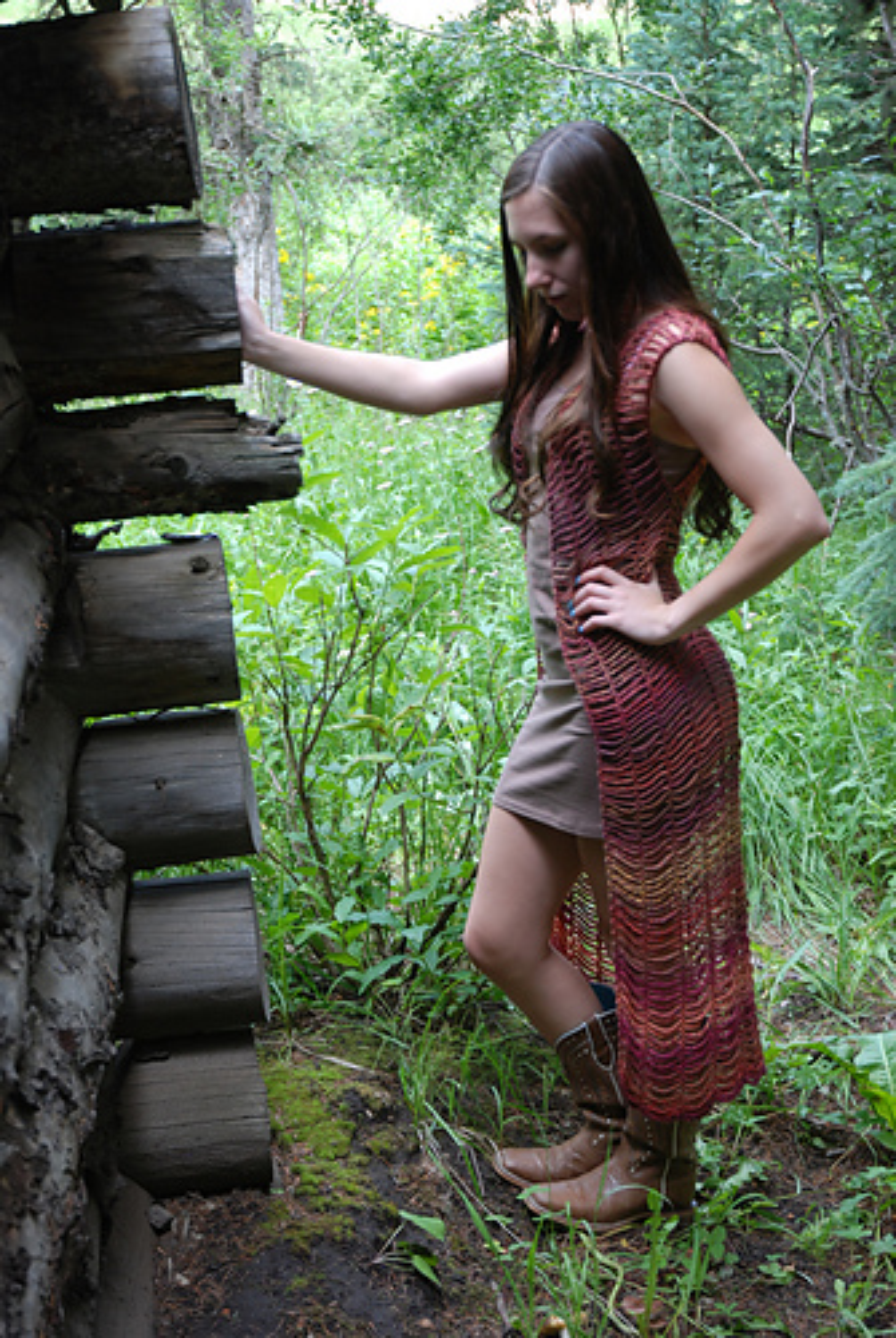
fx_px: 2121
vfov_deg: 35.0
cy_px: 669
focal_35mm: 57
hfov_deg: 23.9
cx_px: 448
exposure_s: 1/60
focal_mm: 38
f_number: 4.2
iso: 200
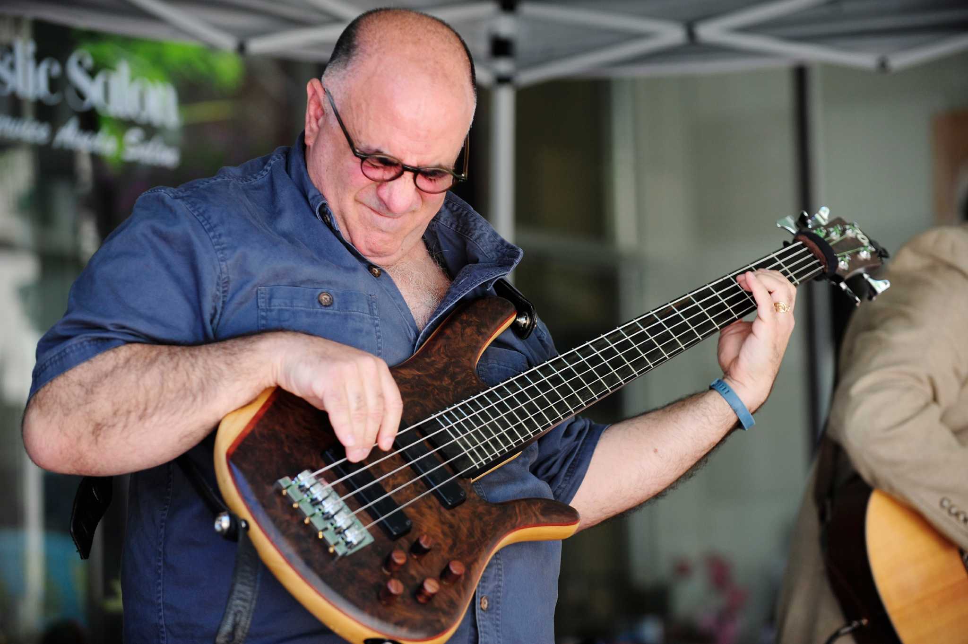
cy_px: 322
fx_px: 3117
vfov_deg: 11.8
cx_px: 484
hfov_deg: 17.7
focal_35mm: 116
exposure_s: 1/320
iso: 400
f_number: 4
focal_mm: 116
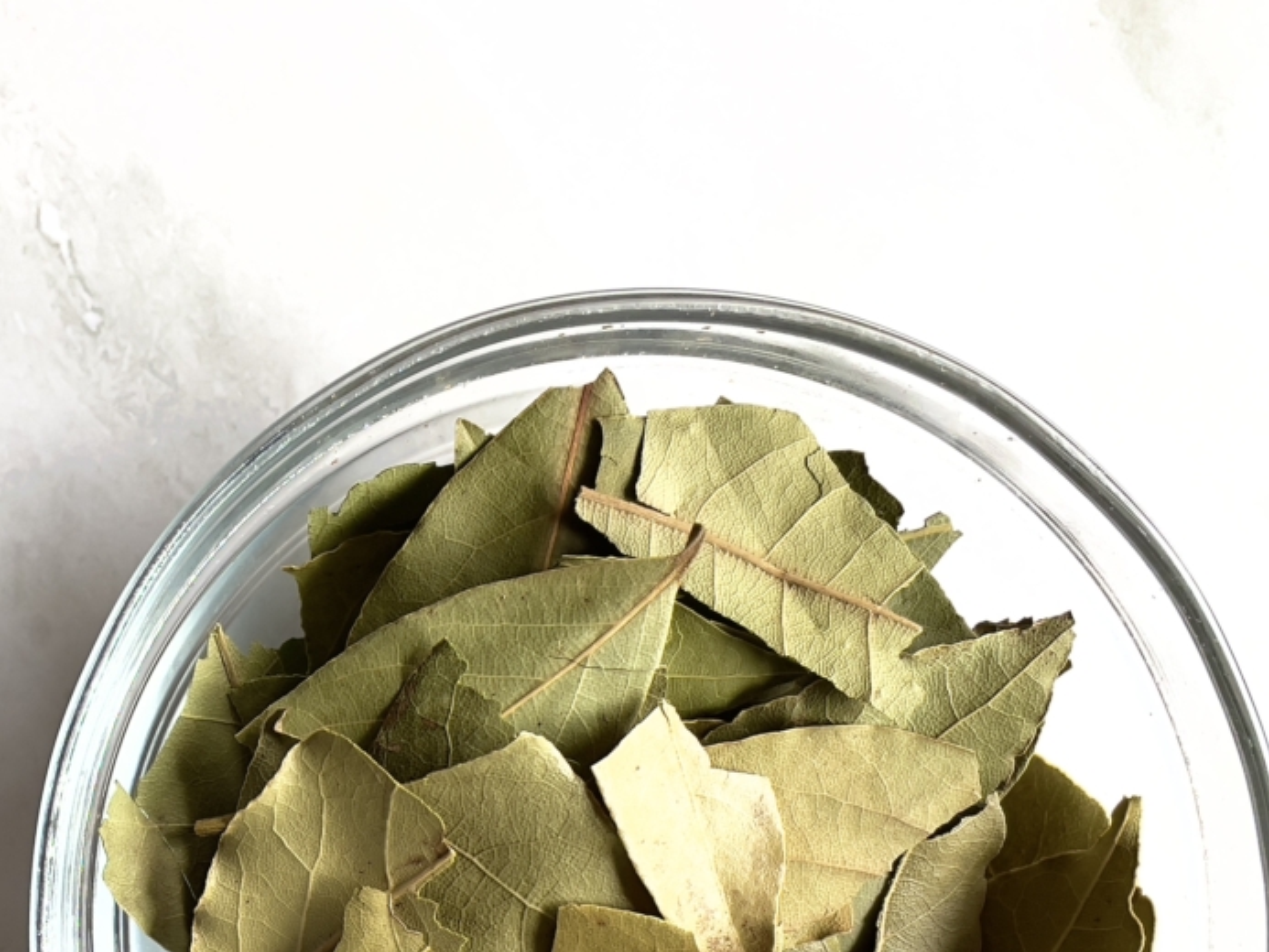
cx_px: 205
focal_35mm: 51
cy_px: 882
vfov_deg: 27.4
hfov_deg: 35.9
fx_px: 1870
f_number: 1.6
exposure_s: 1/121
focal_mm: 4.2
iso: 40
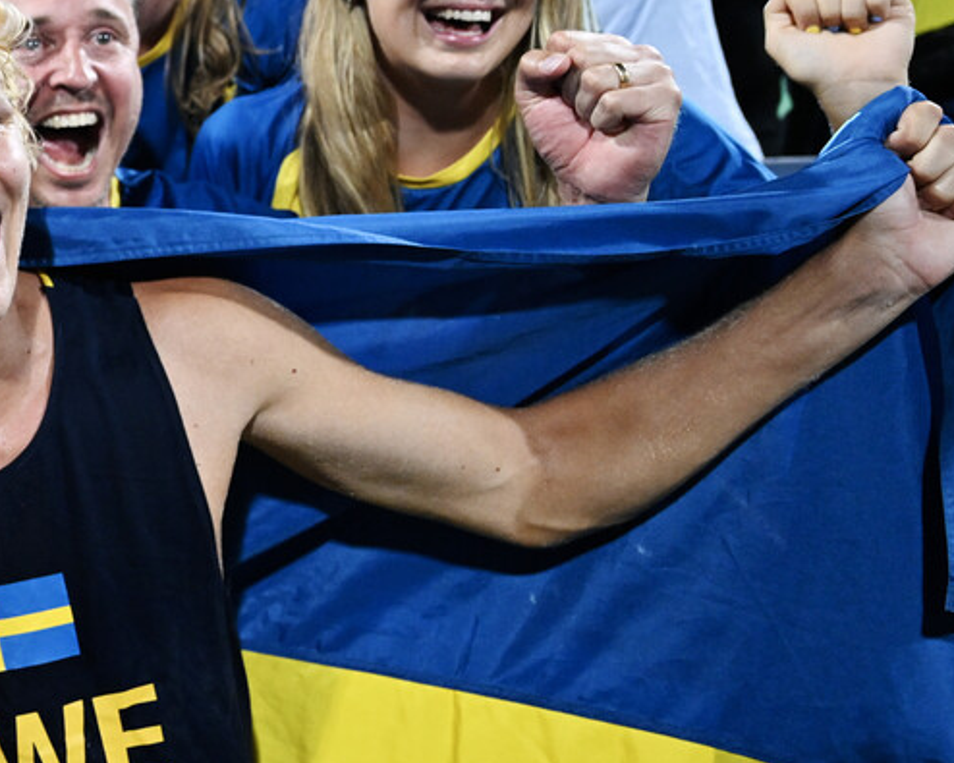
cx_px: -550
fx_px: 2061
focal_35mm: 73
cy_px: 225
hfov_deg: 21.2
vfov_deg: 20.9
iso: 2500
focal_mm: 24
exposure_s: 1/1250
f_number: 3.2
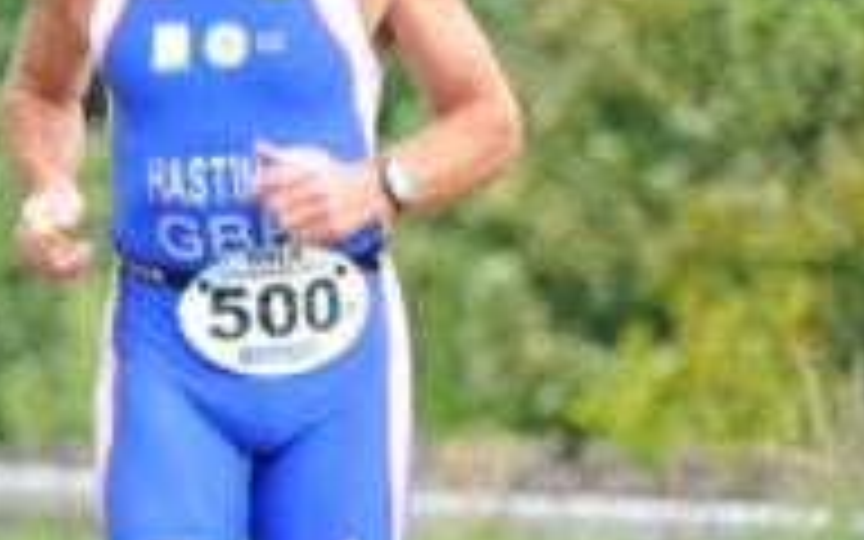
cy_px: 374
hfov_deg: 2.9
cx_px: 207
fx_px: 16812
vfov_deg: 1.8
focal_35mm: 714
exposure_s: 1/250
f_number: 5.6
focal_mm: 300
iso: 500
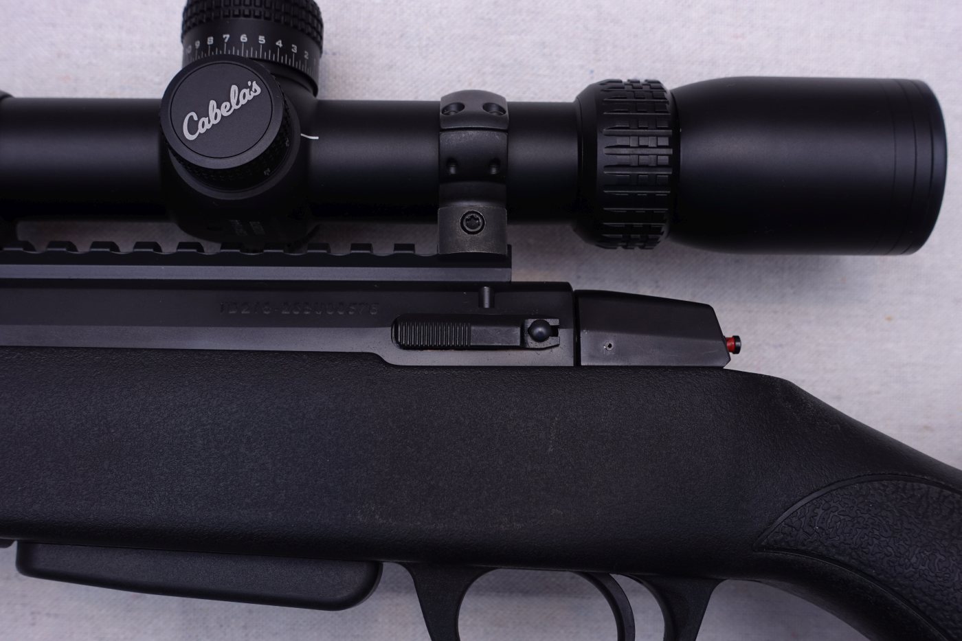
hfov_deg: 44.5
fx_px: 1176
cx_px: 481
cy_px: 320
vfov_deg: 30.5
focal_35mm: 44
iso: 100
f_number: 3.5
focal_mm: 16.72
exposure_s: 1/100
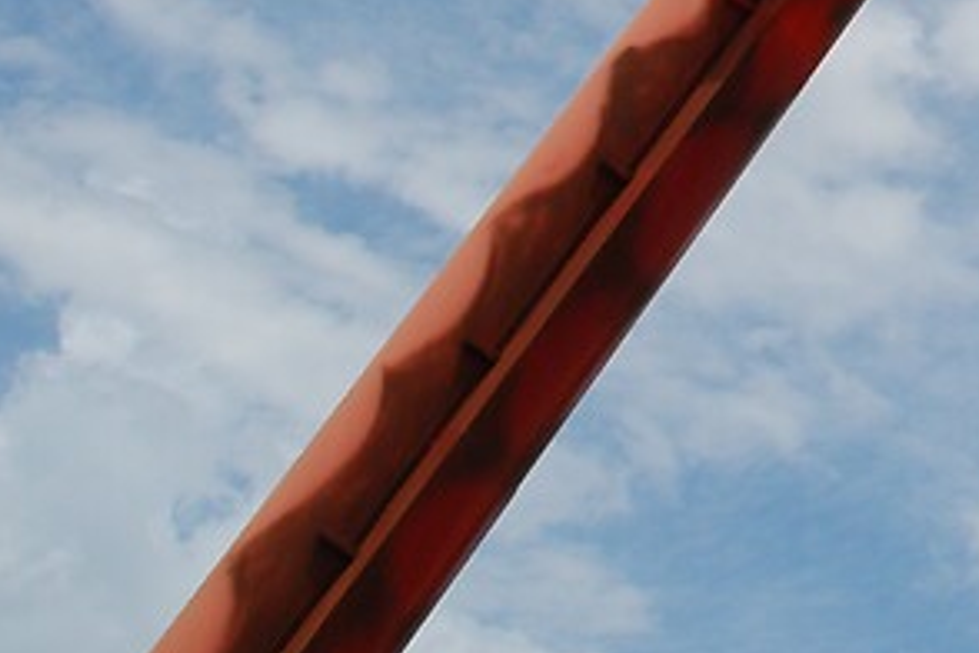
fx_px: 2502
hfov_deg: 19.8
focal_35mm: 92
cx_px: 1365
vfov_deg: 14.1
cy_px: -252
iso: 250
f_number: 11
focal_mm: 18
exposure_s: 1/500
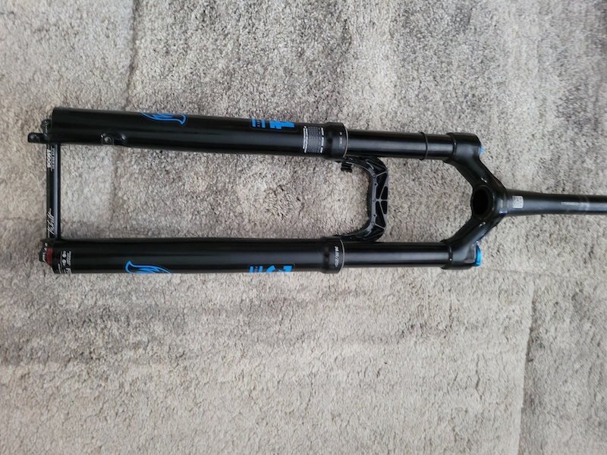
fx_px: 456
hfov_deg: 67.3
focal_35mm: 26
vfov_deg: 53.1
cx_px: 304
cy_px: 228
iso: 640
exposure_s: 1/24
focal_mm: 5.4
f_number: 1.8
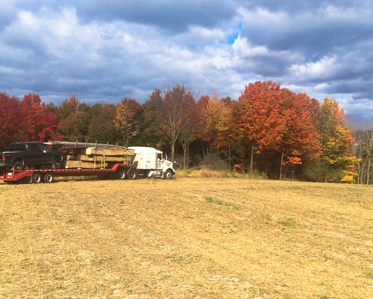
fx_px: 497
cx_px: 167
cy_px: 155
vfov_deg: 33.4
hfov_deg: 41.1
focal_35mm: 45
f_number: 2.2
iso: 32
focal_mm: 4.15
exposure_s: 1/2700
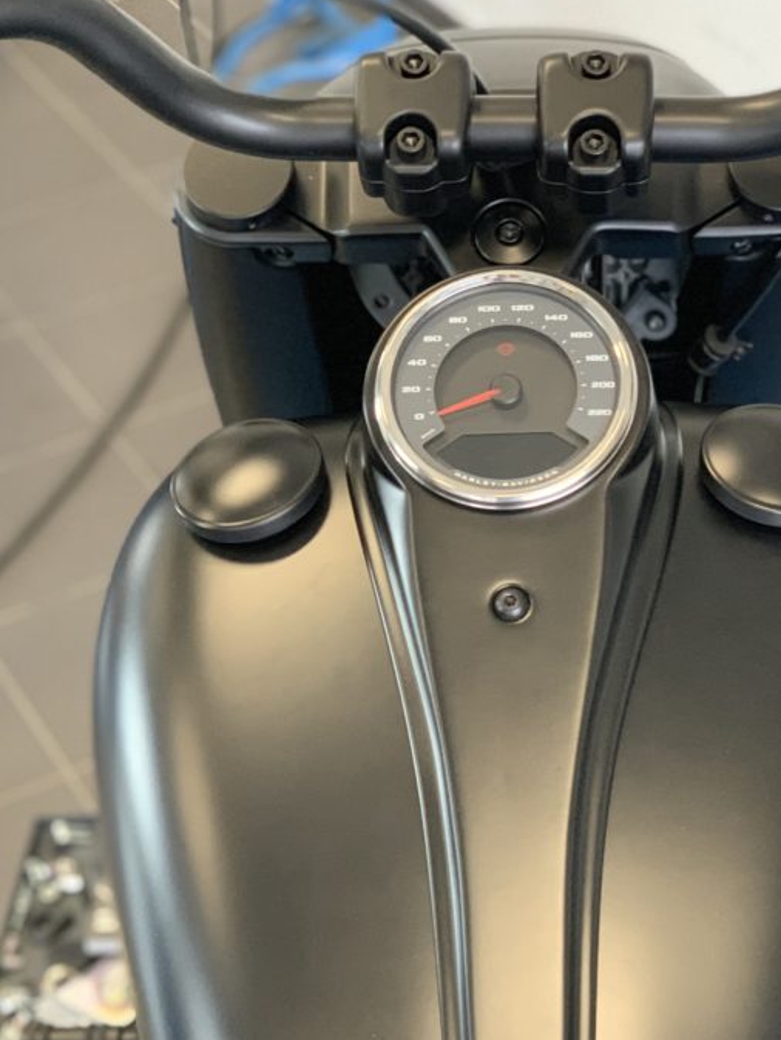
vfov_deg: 24.5
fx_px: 2375
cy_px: 748
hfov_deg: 18.6
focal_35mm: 79
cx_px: 519
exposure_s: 1/60
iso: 250
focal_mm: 6
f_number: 2.4
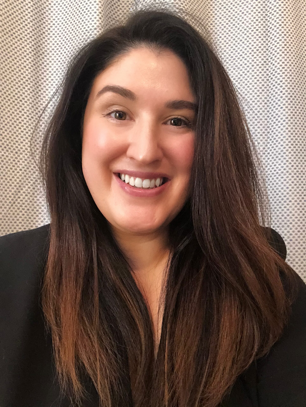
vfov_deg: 56.8
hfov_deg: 44.2
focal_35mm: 32
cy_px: 204
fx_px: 377
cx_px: 153
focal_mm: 2.87
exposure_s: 1/60
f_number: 2.2
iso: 320
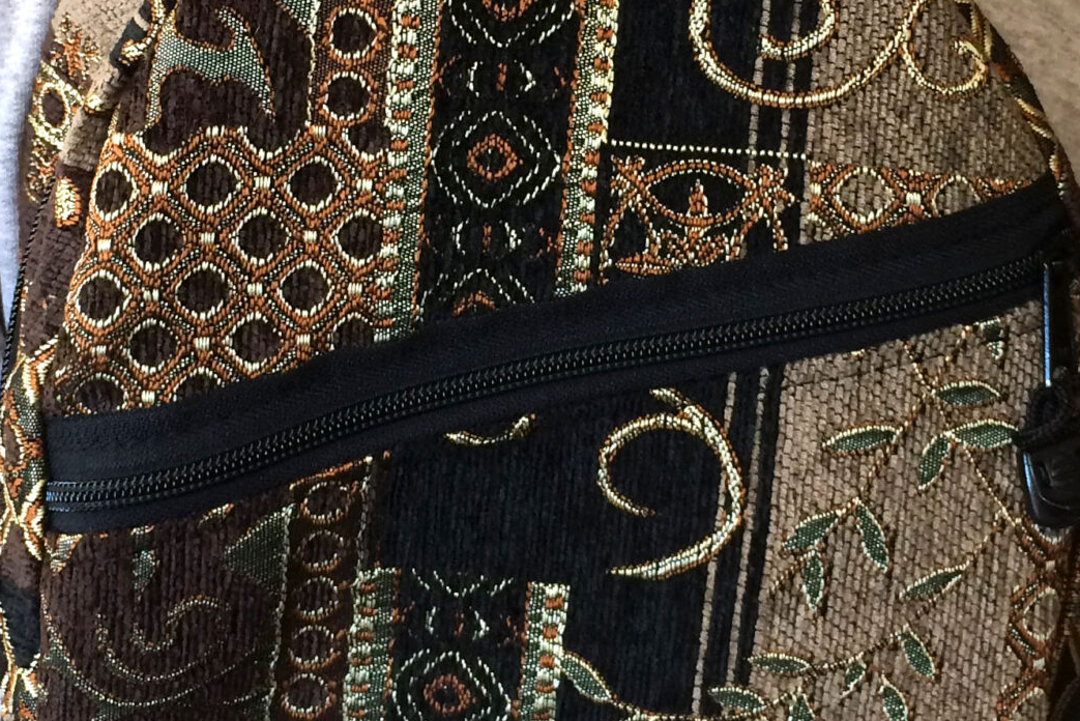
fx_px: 2220
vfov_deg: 18.2
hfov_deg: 27.3
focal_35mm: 74
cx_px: 492
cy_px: 85
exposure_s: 1/30
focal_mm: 4.15
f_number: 2.2
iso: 32
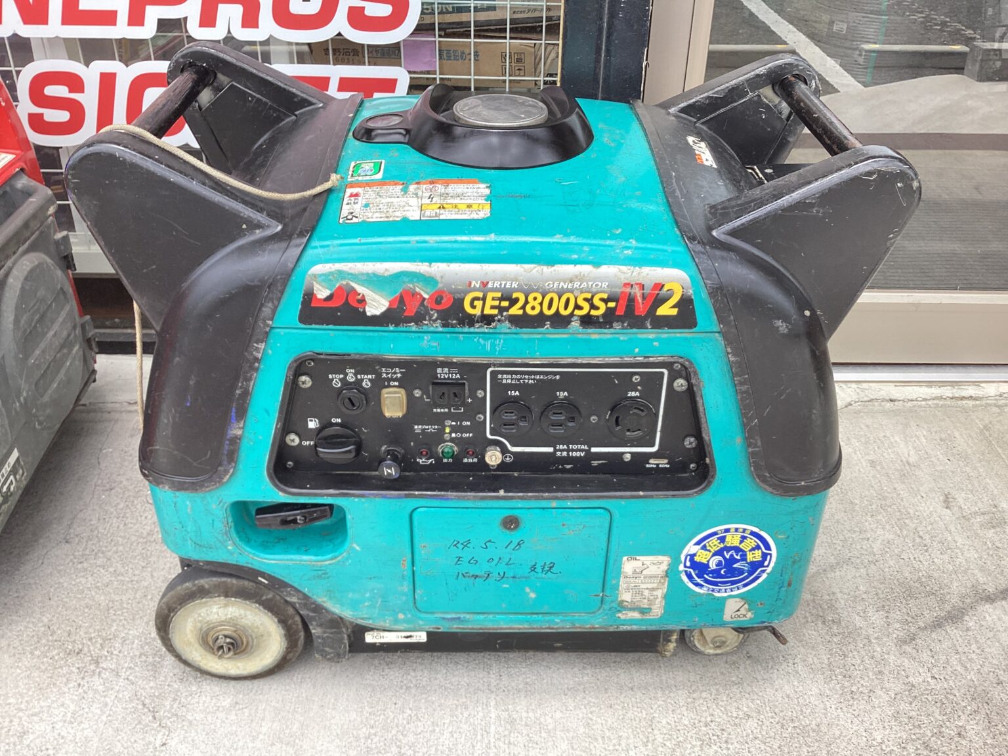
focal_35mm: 31
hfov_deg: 58.4
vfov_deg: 45.4
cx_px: 504
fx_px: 903
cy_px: 378
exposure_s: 1/375
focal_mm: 3.3
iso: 25
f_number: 2.4
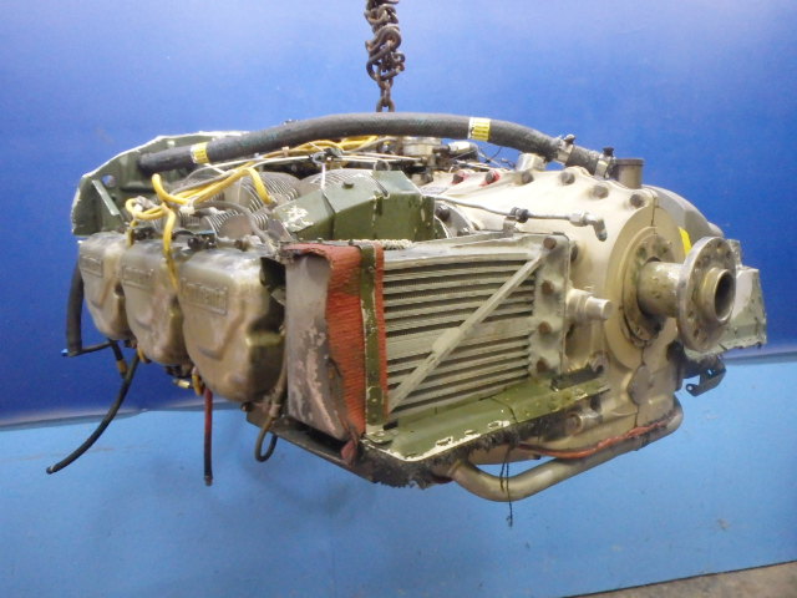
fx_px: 645
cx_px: 398
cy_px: 299
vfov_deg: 49.7
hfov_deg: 63.4
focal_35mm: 28
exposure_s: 1/30
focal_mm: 5
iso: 1600
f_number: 3.9
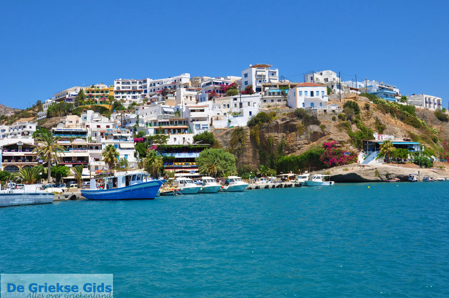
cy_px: 149
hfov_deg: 51.3
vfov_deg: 35.4
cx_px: 224
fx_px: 467
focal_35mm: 38
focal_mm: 25
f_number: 10
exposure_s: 1/320
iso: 200
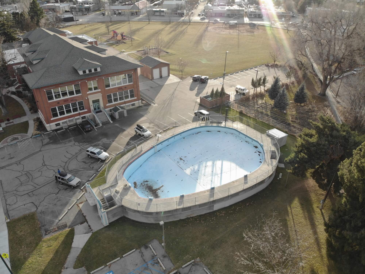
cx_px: 182
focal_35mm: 24
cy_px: 137
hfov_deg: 71.6
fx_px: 253
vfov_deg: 56.8
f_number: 2.8
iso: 100
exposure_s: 1/253
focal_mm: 4.5
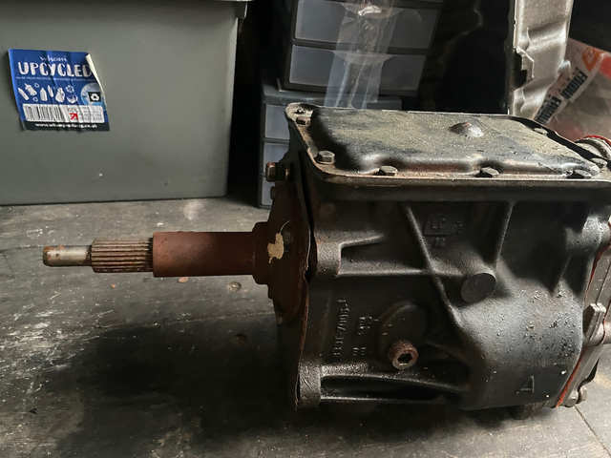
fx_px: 459
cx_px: 306
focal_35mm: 26
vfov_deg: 53.1
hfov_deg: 67.3
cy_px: 229
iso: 1000
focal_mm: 4.2
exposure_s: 1/28
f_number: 1.6
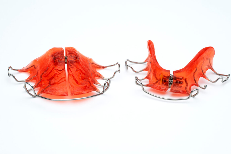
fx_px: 699
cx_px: 119
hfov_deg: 18.8
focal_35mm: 109
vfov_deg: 12.6
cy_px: 77
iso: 100
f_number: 18
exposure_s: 1/100
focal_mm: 105
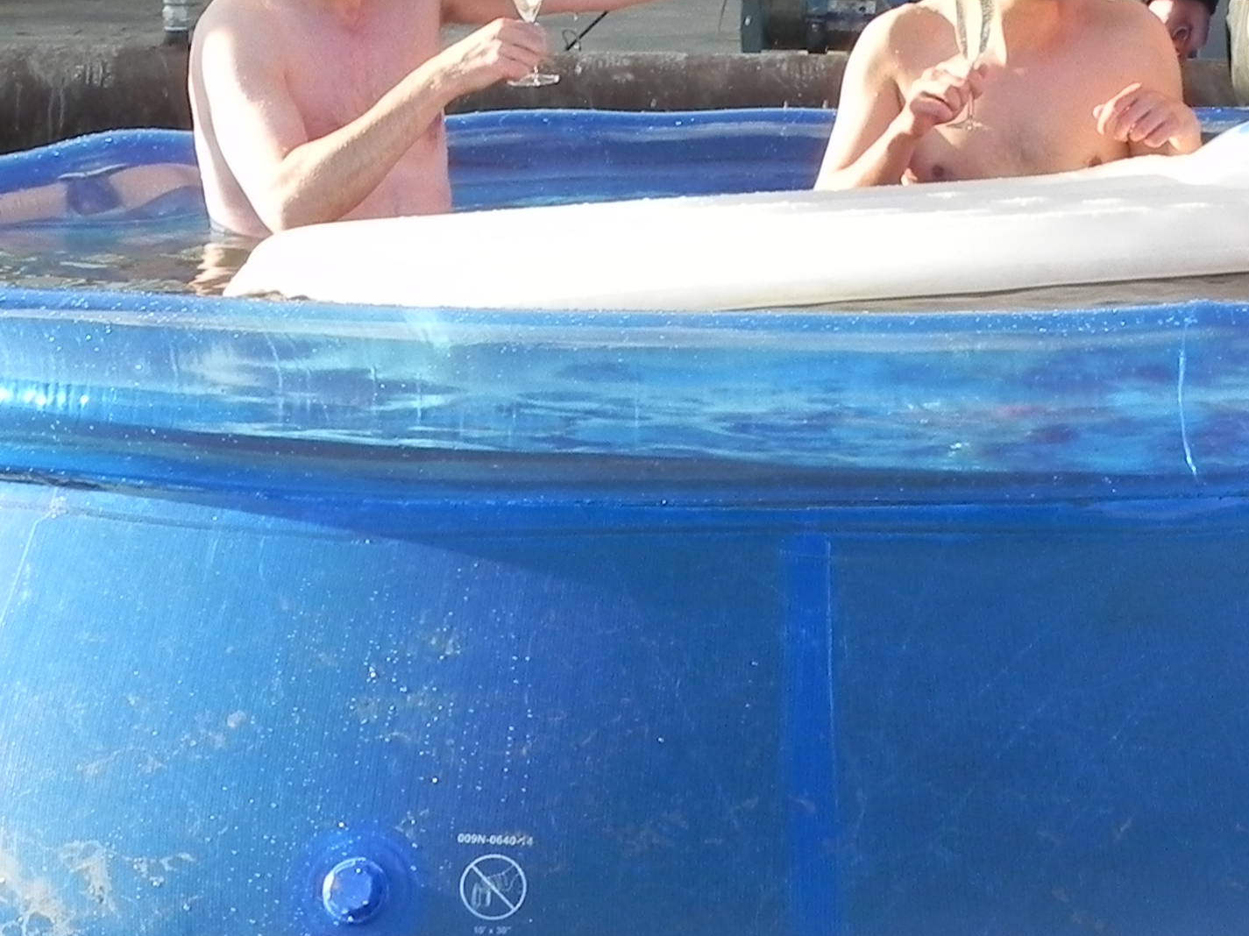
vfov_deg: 8.7
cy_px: -198
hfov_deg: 11.7
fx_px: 6096
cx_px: 827
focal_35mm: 169
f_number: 5
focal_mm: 11.8
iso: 160
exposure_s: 1/160
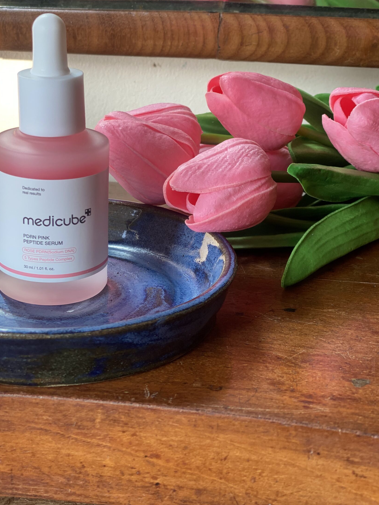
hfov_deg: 24.0
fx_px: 890
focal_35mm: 61
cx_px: 169
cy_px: 225
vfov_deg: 31.7
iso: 40
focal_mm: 6
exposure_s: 1/122
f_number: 2
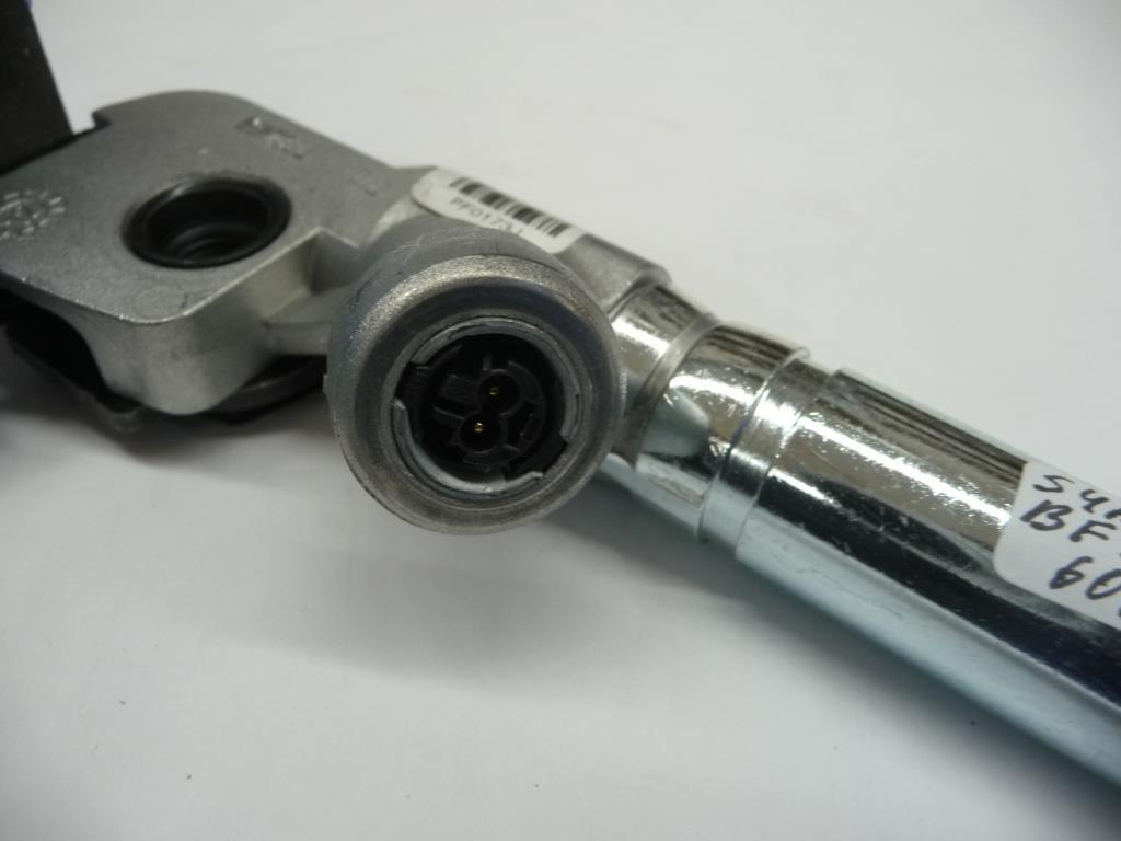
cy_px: 420
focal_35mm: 28
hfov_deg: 63.4
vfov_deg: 49.7
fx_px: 907
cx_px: 560
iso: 160
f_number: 3.3
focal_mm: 4.7
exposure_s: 1/30
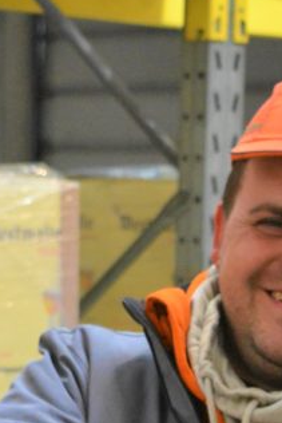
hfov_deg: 6.3
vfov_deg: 9.3
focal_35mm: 219
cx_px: 132
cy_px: 452
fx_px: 2566
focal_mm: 45
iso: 3200
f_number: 5
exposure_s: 1/15
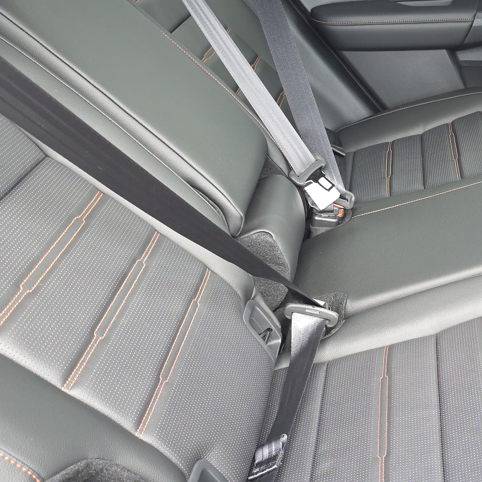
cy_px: 276
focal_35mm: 44
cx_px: 434
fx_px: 693
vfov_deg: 38.3
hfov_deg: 36.0
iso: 200
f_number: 1.7
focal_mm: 6.3
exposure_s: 1/120
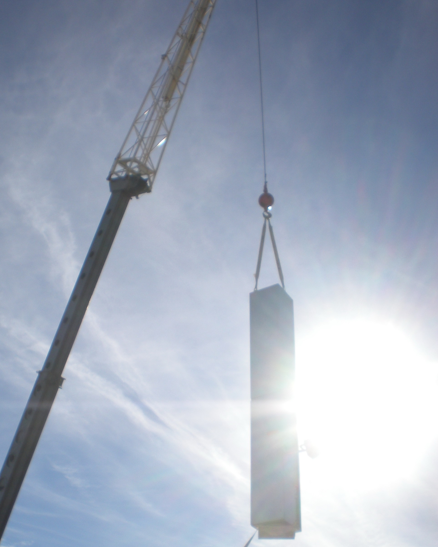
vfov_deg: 36.9
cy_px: 365
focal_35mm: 50
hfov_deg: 30.1
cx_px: 166
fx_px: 810
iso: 64
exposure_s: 1/1000
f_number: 4.6
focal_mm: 6.3
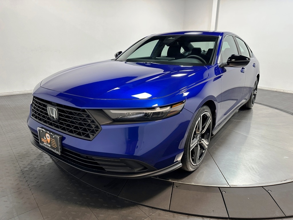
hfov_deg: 71.6
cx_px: 146
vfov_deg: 56.8
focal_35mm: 24
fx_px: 203
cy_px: 110
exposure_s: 1/60
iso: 400
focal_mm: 6.86
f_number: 1.78
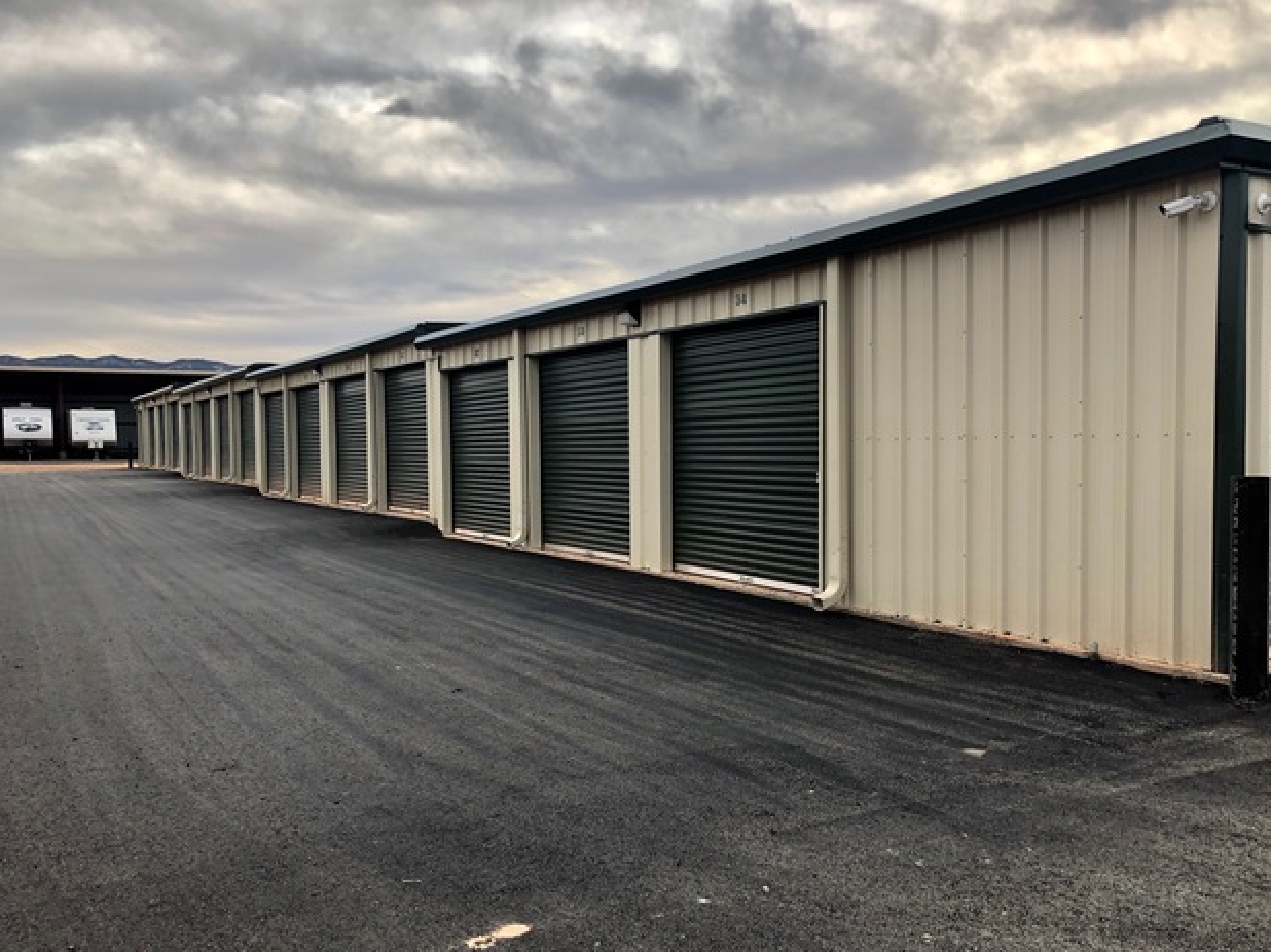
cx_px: 654
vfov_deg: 48.2
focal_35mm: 29
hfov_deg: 61.7
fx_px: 1064
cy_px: 491
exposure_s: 1/126
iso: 20
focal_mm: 4
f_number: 1.8
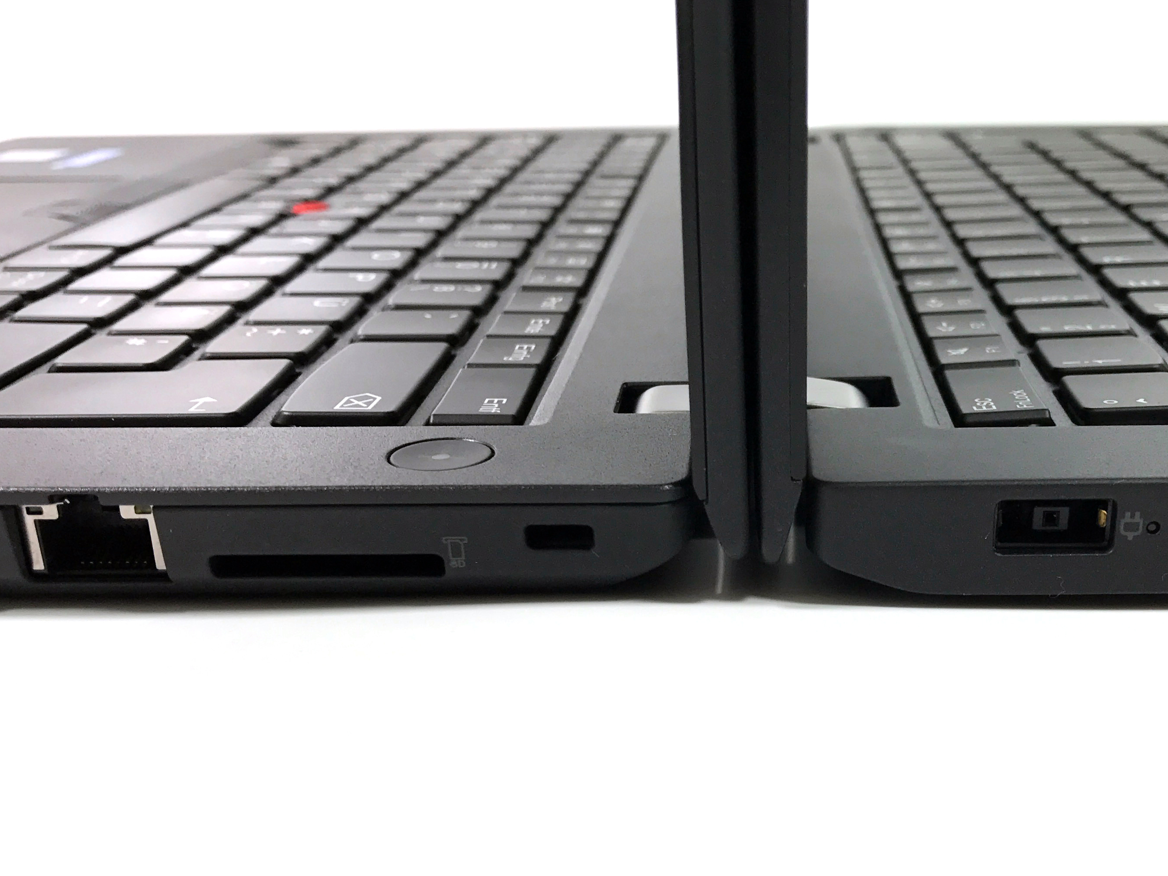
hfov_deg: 44.4
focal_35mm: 42
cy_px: 606
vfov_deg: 33.9
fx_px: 1417
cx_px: 726
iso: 25
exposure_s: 1/50
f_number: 1.8
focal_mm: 3.99
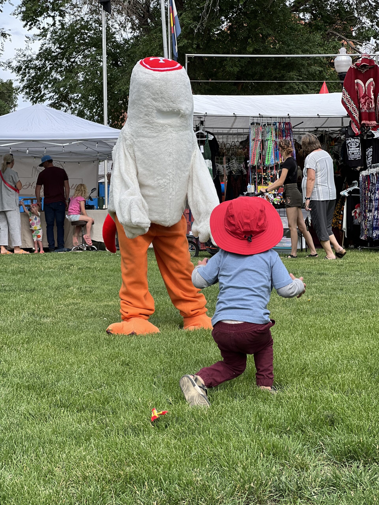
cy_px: 252
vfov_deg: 25.3
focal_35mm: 77
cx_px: 190
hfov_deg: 19.1
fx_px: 1124
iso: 32
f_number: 2.8
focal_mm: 9
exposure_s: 1/384
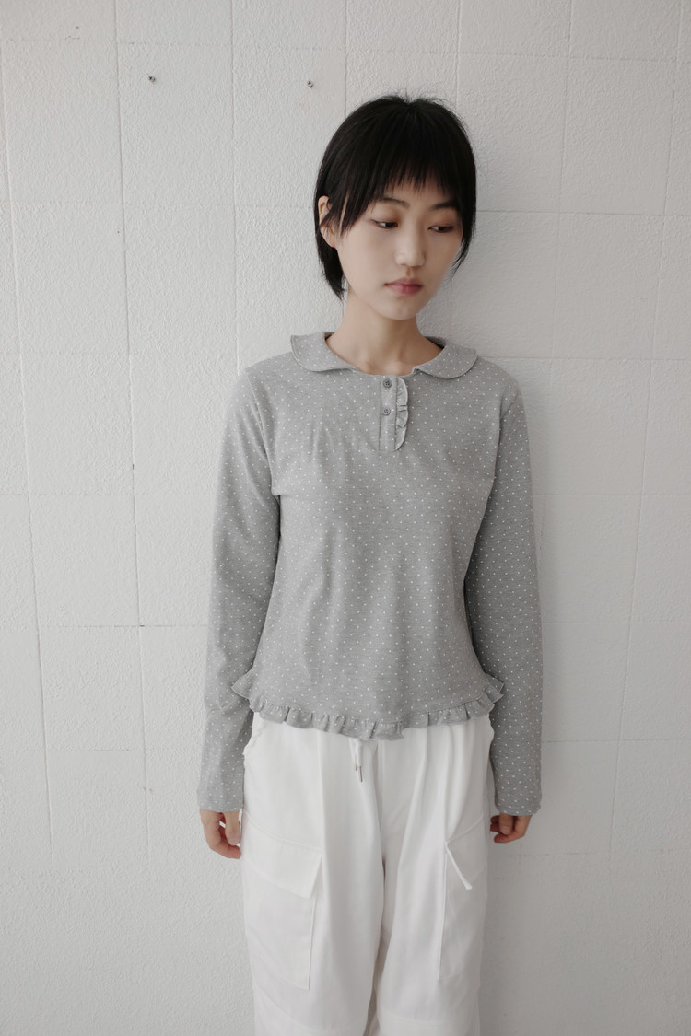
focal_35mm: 27
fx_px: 777
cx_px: 346
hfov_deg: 47.9
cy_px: 518
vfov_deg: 67.4
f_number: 3.2
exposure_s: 1/50
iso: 640
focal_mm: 18
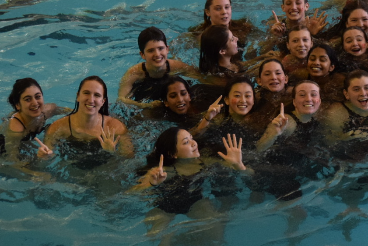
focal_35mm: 159
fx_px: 1625
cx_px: 351
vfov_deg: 8.6
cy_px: 60
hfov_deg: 12.8
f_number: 4
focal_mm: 55
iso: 2200
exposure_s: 1/500
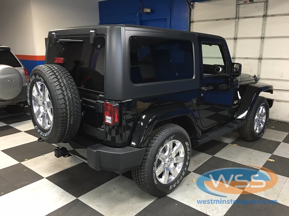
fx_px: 242
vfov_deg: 48.2
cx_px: 144
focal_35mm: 29
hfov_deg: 61.7
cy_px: 108
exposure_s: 1/8
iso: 100
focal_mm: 4.15
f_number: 2.2
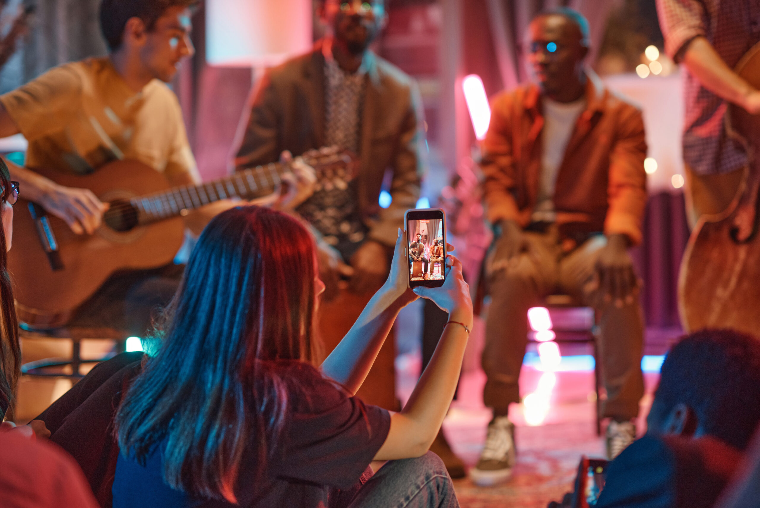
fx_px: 1795
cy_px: 254
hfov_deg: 23.9
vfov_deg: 16.1
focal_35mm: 85
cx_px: 380
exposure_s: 1/160
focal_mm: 85
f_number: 2
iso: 800
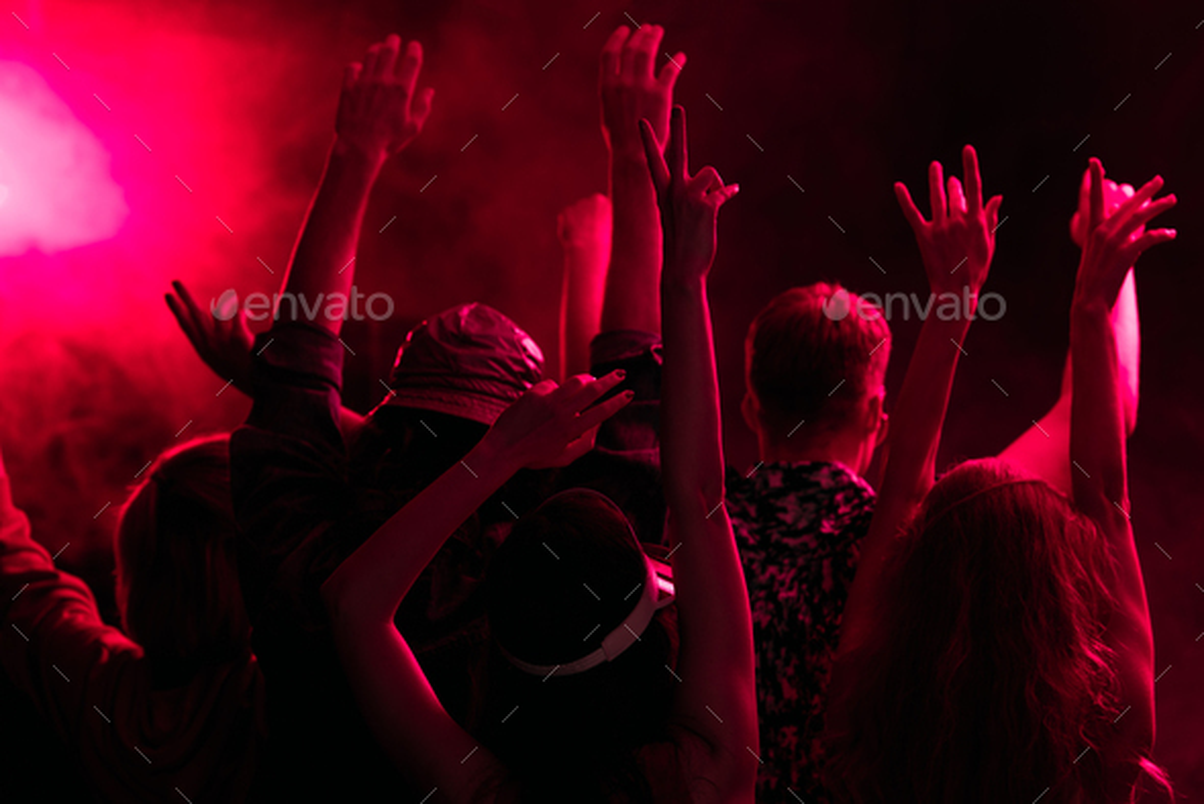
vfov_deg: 10.2
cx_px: 602
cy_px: 402
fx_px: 4517
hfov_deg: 15.2
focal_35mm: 135
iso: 200
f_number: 4
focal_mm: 135
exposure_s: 1/200
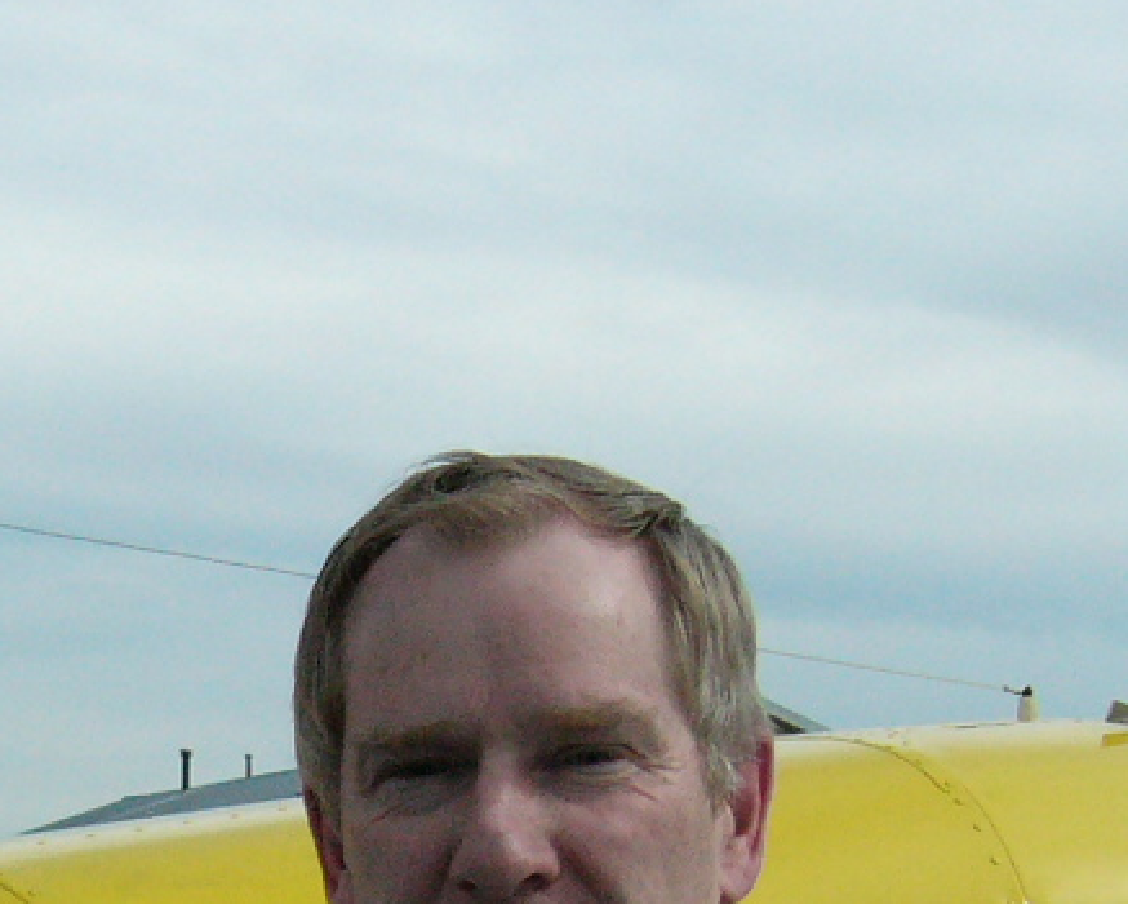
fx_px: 3340
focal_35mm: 100
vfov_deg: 14.7
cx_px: -3
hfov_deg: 18.7
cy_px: 1217
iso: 200
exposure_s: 1/500
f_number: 8
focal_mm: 5.8
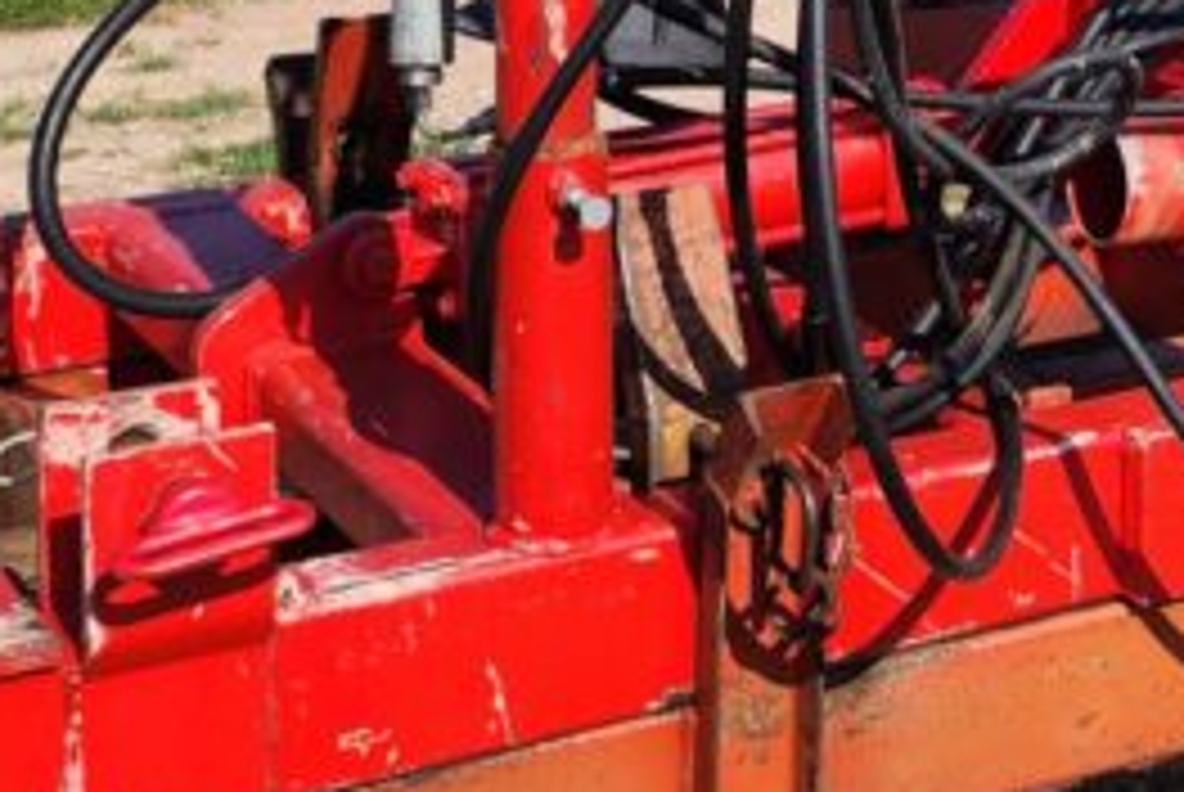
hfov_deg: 20.4
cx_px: 1432
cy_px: -243
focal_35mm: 93
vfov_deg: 14.1
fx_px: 3062
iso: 12
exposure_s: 1/1096
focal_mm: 6.4
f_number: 1.8
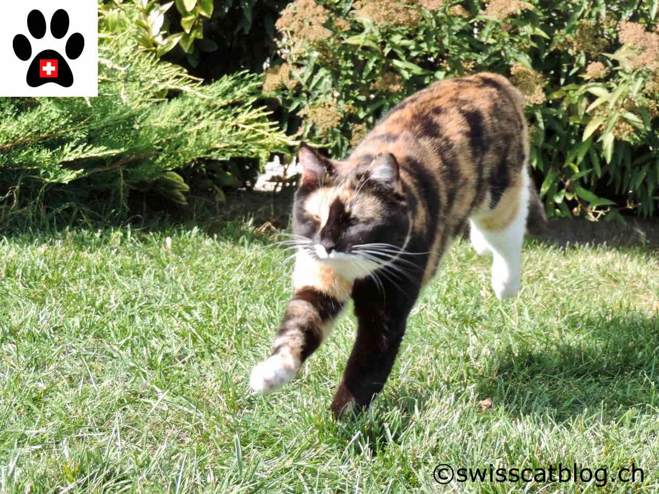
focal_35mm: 85
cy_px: 247
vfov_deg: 17.4
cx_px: 330
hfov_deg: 23.0
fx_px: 1618
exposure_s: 1/800
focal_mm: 15.1
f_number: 4
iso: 400
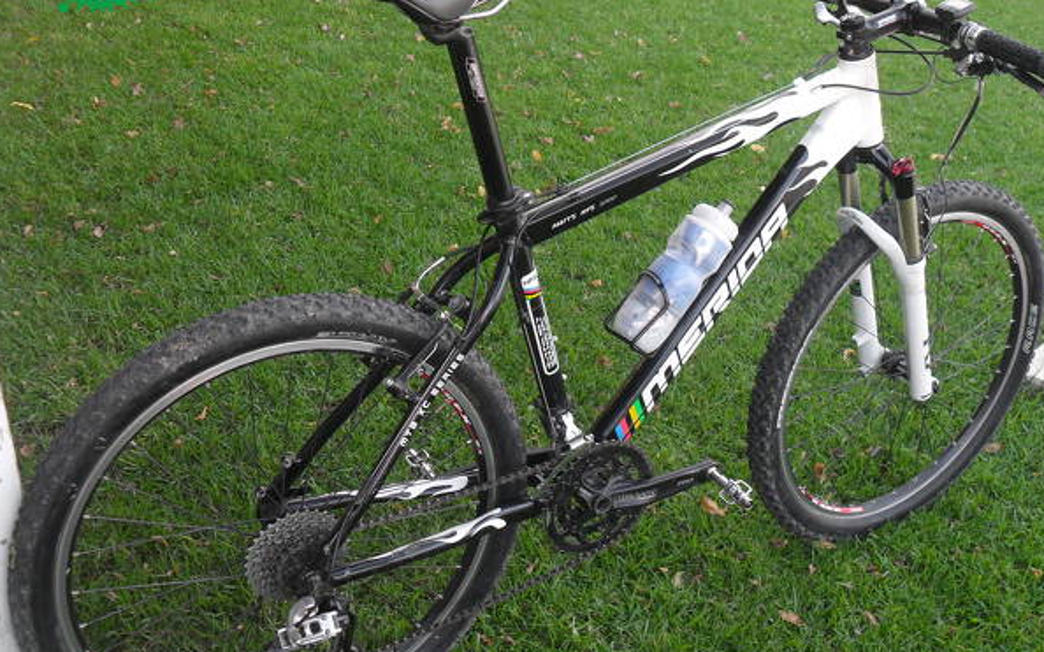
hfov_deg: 49.3
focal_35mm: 40
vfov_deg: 32.0
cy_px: 322
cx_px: 555
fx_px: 1138
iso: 100
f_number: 2.8
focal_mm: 6.2
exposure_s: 1/45
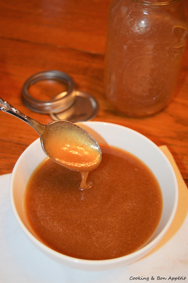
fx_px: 377
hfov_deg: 28.0
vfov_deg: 41.1
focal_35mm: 48
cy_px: 142
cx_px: 94
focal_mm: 32
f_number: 4.5
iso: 1600
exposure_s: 1/60
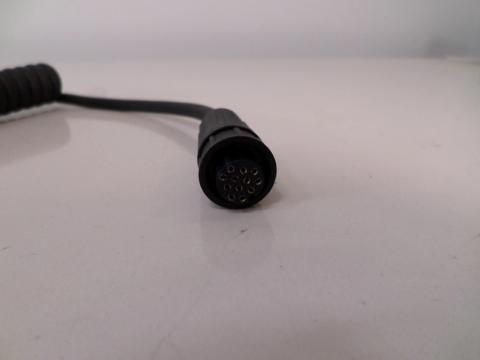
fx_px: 347
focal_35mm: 25
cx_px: 240
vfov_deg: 54.9
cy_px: 180
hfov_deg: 69.4
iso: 80
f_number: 2.5
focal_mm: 4.5
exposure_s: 1/90
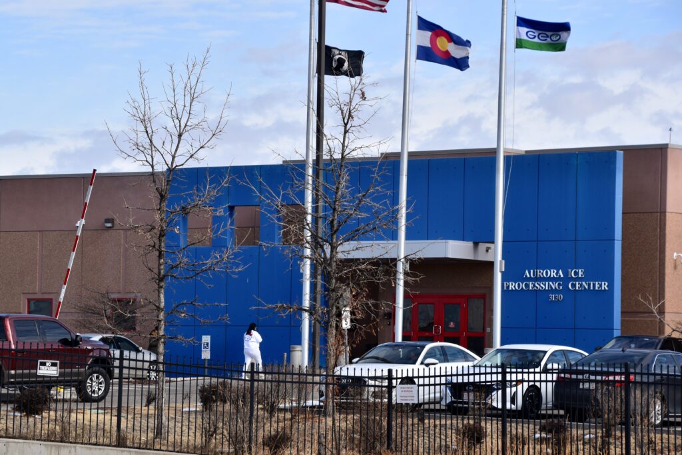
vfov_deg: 10.8
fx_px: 2416
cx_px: 341
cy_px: 228
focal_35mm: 128
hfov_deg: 16.1
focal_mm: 85
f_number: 8
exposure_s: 1/500
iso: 160
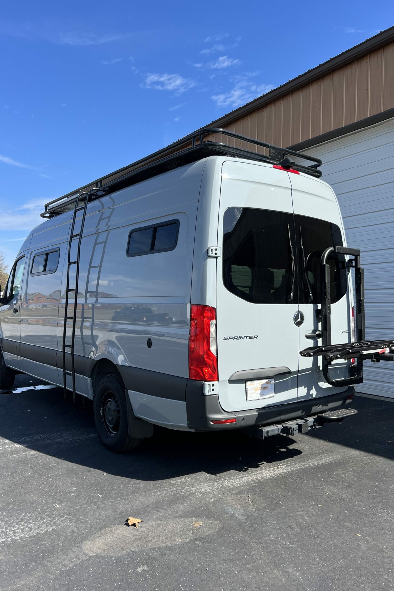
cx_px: 210
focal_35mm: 28
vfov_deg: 65.5
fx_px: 460
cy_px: 299
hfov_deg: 46.4
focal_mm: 5.7
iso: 50
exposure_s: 1/2695
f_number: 1.5
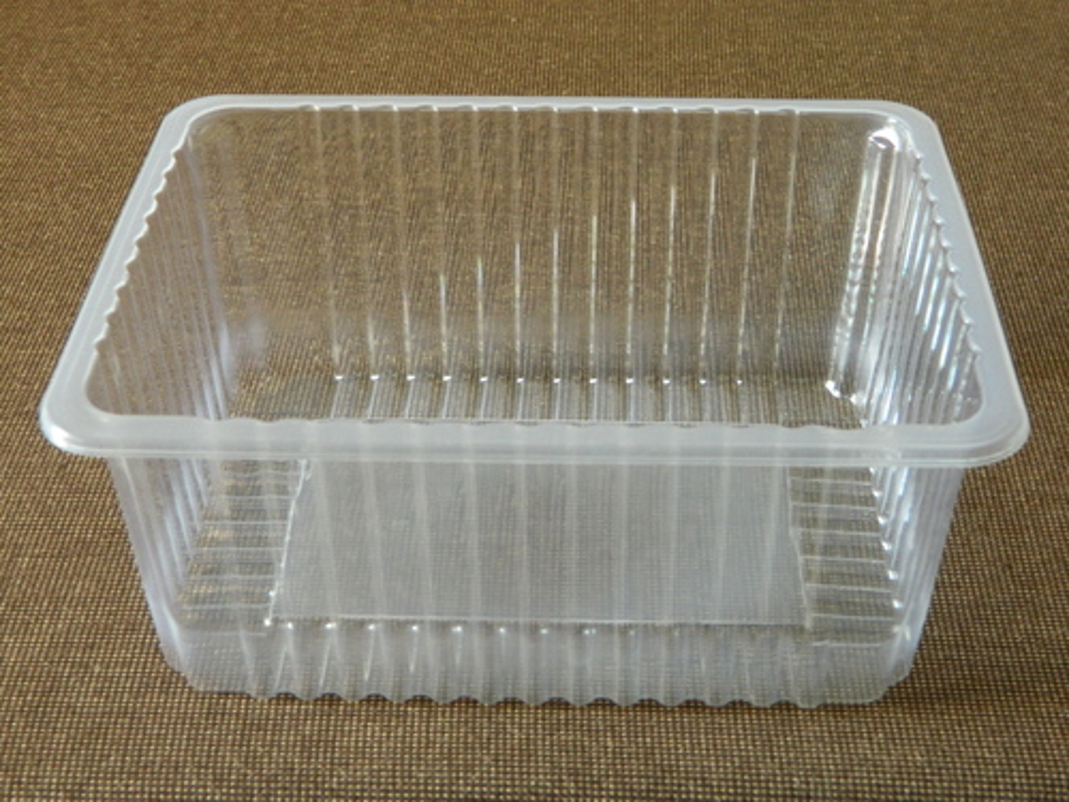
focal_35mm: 57
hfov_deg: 33.8
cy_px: 401
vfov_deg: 25.7
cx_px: 534
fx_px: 1760
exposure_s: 1/8
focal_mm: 10.2
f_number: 3.8
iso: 400
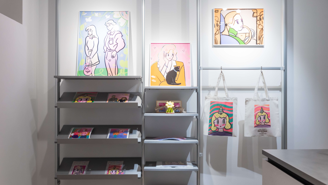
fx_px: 322
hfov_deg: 54.0
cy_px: 93
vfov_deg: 32.0
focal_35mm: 37
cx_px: 164
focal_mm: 35
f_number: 5
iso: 800
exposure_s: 1/160
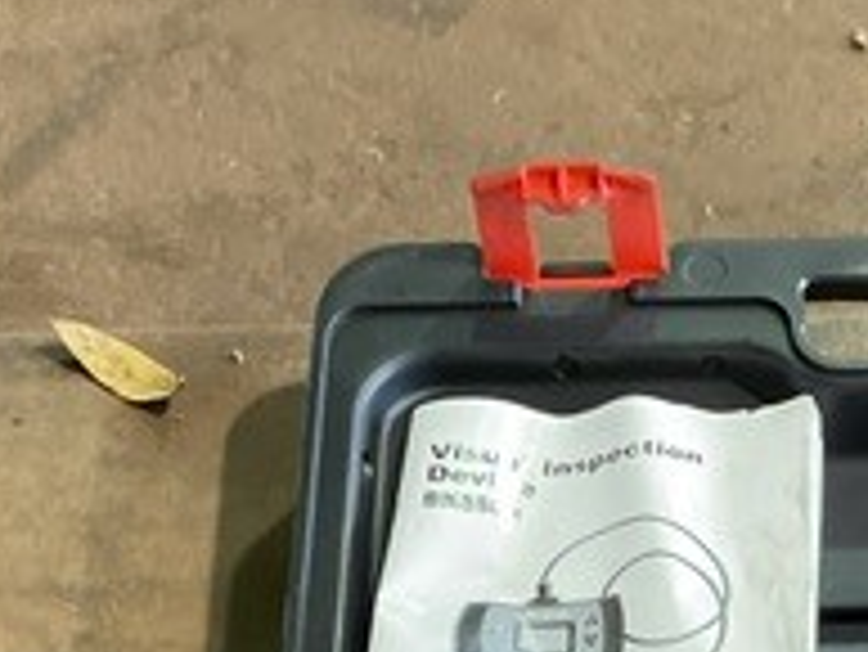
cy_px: 1052
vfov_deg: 14.2
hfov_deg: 19.7
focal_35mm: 96
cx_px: 913
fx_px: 2409
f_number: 1.8
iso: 250
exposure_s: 1/33
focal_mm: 3
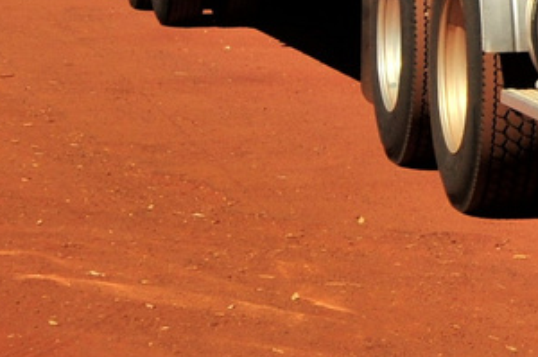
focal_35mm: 195
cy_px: -375
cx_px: 1002
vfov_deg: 6.8
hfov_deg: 9.9
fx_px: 2909
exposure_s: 1/320
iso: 200
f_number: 9
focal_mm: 24
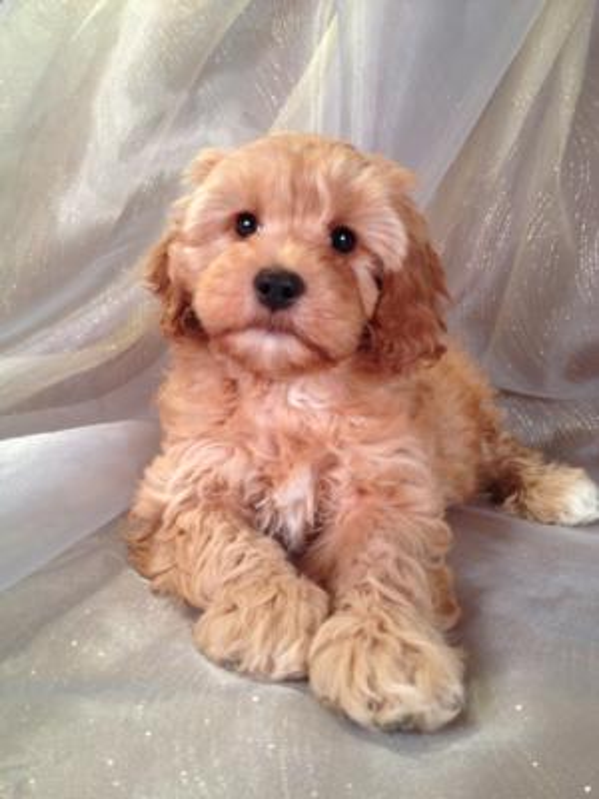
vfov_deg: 52.6
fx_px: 808
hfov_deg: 40.7
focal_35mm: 35
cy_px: 400
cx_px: 300
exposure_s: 1/30
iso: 64
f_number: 2.4
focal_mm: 4.28
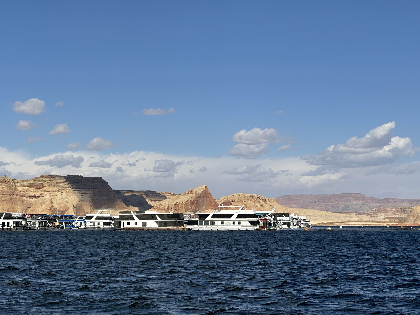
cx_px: 210
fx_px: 934
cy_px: 158
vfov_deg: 19.1
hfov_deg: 25.3
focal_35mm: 77
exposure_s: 1/2222
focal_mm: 9
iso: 32
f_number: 2.8
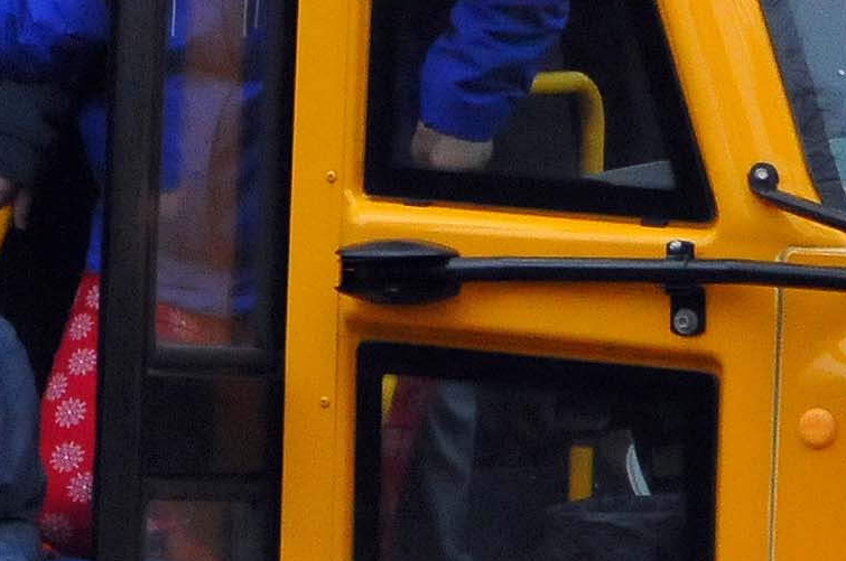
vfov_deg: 2.0
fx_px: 16402
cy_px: 421
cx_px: -38
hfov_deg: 3.0
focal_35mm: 699
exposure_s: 1/400
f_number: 5.6
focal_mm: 82
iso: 2000
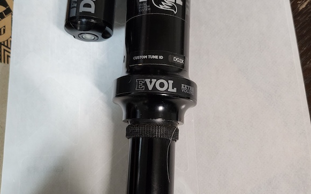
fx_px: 297
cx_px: 158
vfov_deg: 36.3
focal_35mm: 35
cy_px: 92
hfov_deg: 55.3
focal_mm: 5
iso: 1000
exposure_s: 1/120
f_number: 1.8
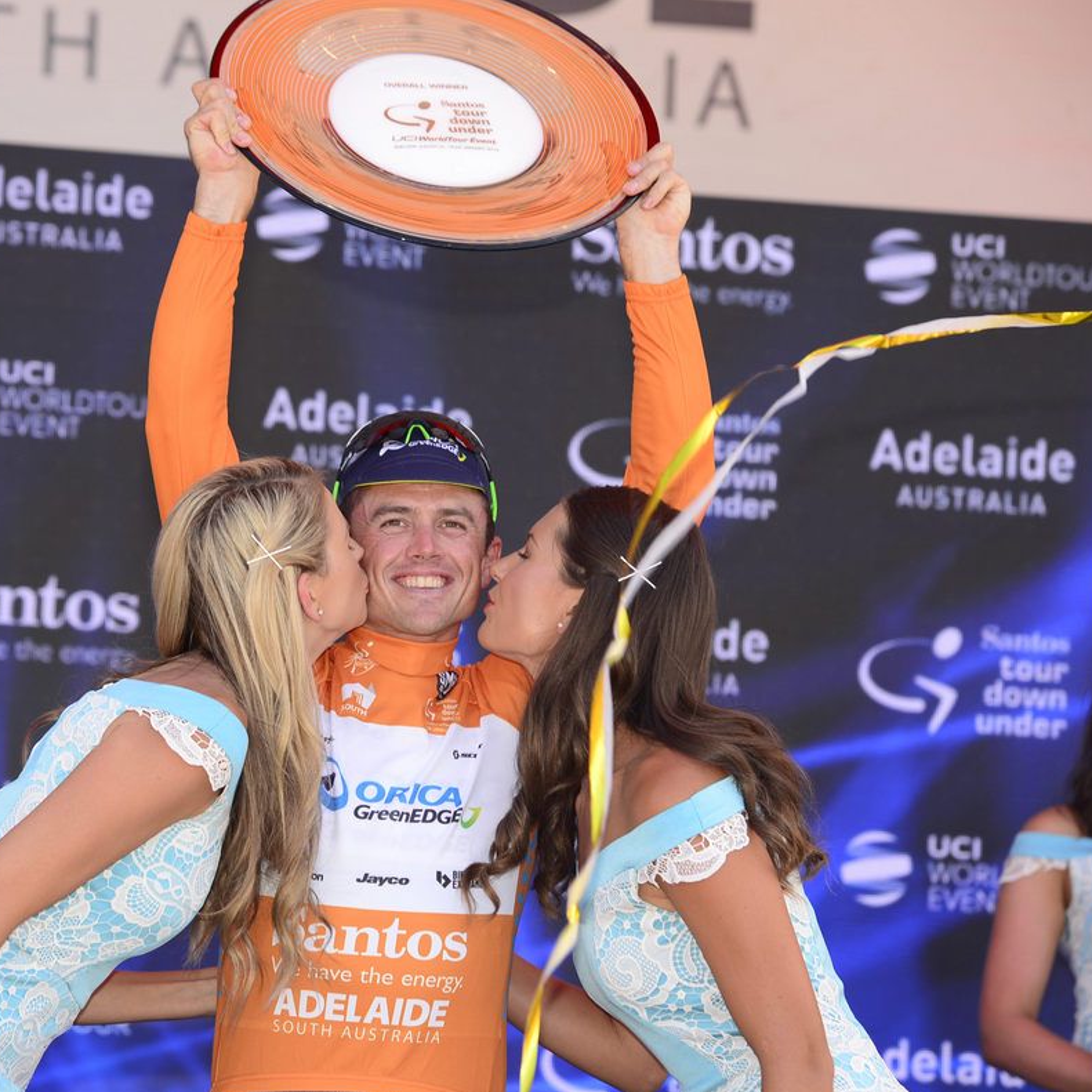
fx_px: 5746
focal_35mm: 161
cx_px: 369
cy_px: 548
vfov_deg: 10.9
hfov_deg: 10.8
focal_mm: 125
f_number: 5
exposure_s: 1/250
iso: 200
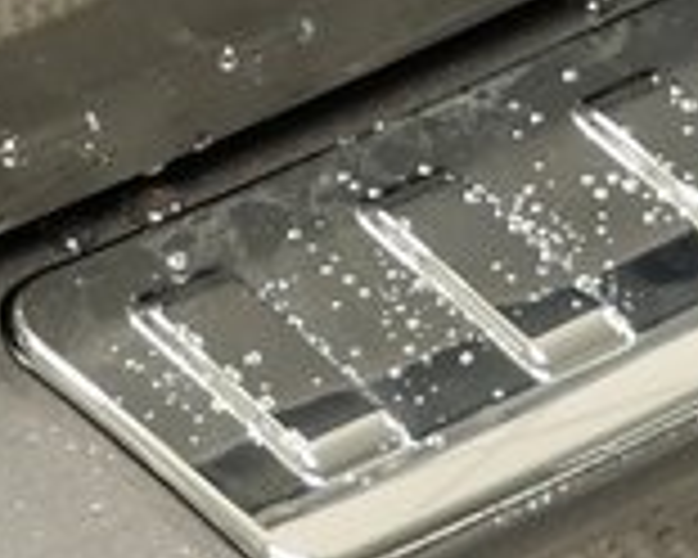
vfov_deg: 5.1
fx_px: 6115
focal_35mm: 296
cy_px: -657
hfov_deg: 6.5
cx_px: -171
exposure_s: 1/200
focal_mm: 23
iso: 400
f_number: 4.5
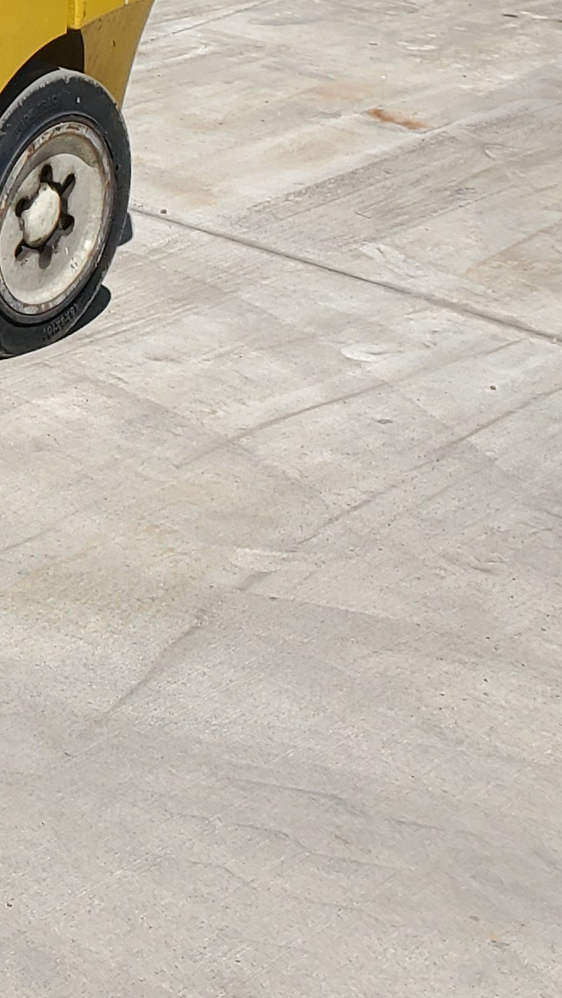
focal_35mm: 98
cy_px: -168
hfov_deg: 10.1
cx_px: -955
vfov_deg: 20.5
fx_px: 2594
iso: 50
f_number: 2.4
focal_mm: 4.3
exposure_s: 1/1490
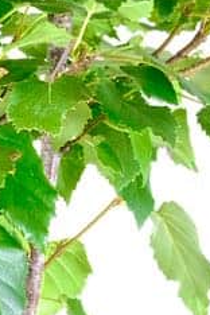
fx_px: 4261
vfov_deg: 4.2
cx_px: -27
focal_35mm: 487
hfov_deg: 2.8
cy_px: 319
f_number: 10
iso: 500
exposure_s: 1/13
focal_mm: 59.6
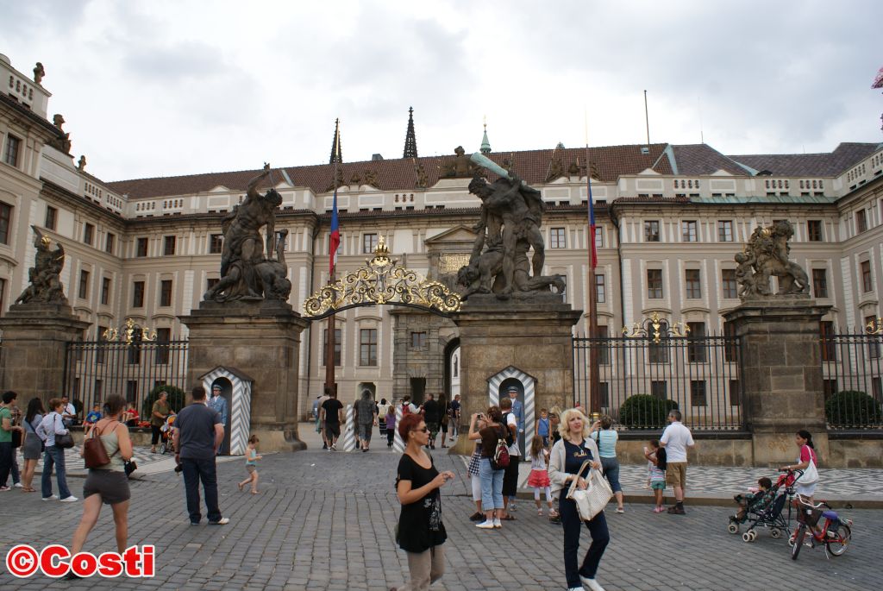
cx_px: 442
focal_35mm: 27
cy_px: 296
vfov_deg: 48.0
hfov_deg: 67.3
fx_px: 663
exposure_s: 1/100
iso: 100
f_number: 10
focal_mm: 18
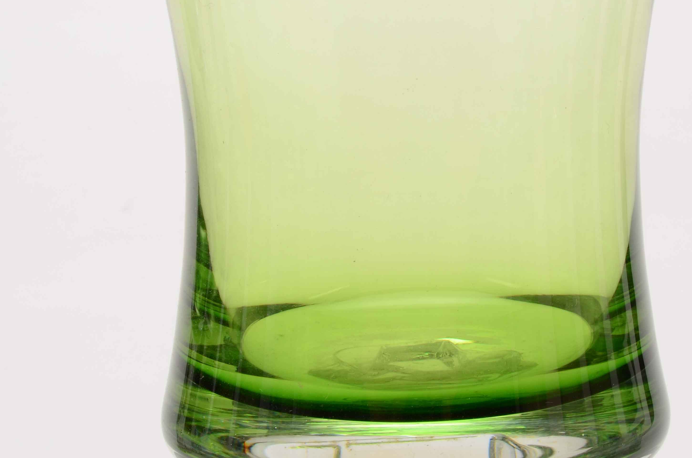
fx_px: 2052
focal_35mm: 107
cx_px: 412
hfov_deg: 19.1
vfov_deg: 12.7
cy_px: 168
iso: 100
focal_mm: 42
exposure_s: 1/160
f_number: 25
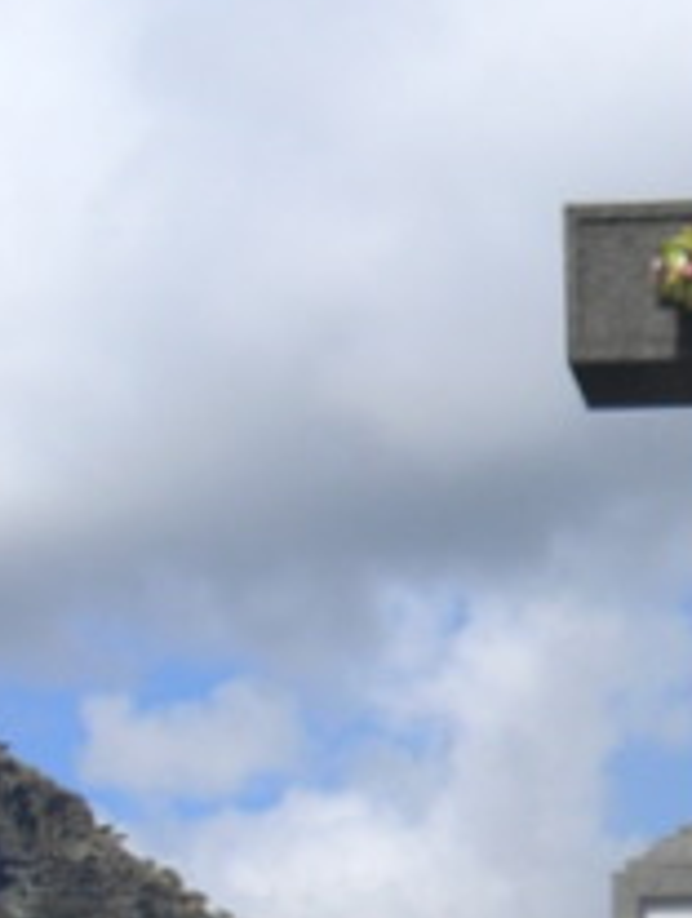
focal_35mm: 108
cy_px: 1632
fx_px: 2870
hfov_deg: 13.3
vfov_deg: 15.7
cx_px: 856
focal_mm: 5
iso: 80
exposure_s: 1/360
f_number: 7
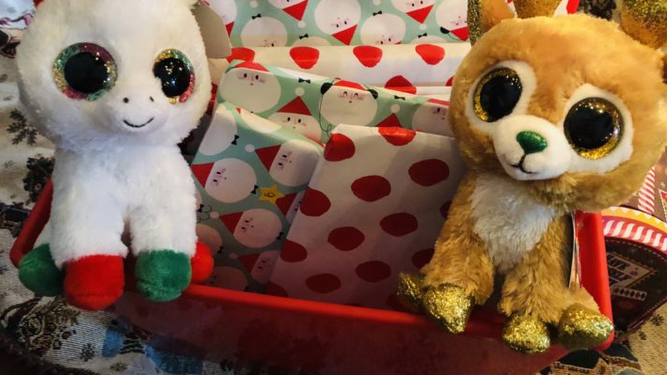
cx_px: 337
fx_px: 548
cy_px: 151
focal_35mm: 31
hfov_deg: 62.6
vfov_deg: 37.7
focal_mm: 3.99
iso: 125
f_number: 1.8
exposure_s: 1/4
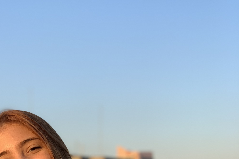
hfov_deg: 18.6
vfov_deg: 12.2
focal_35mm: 109
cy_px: 203
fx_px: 724
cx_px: 62
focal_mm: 6
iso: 16
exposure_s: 1/220
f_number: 2.4
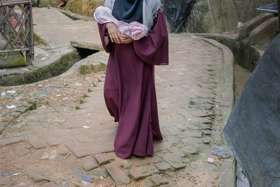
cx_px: 149
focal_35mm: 68
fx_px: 529
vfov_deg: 19.9
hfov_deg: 29.6
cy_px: 56
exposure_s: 1/640
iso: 320
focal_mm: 35
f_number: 5.6
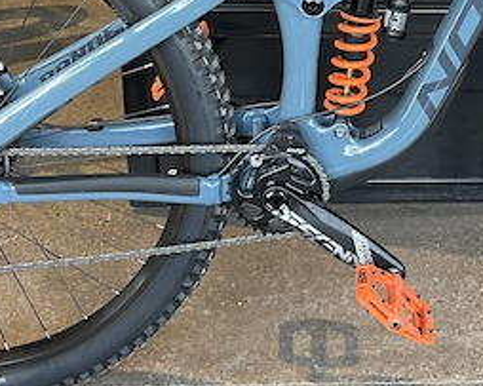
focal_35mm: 80
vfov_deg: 18.9
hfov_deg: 23.5
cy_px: 44
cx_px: 386
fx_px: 1143
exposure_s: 1/60
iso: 125
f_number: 1.6
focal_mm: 4.2
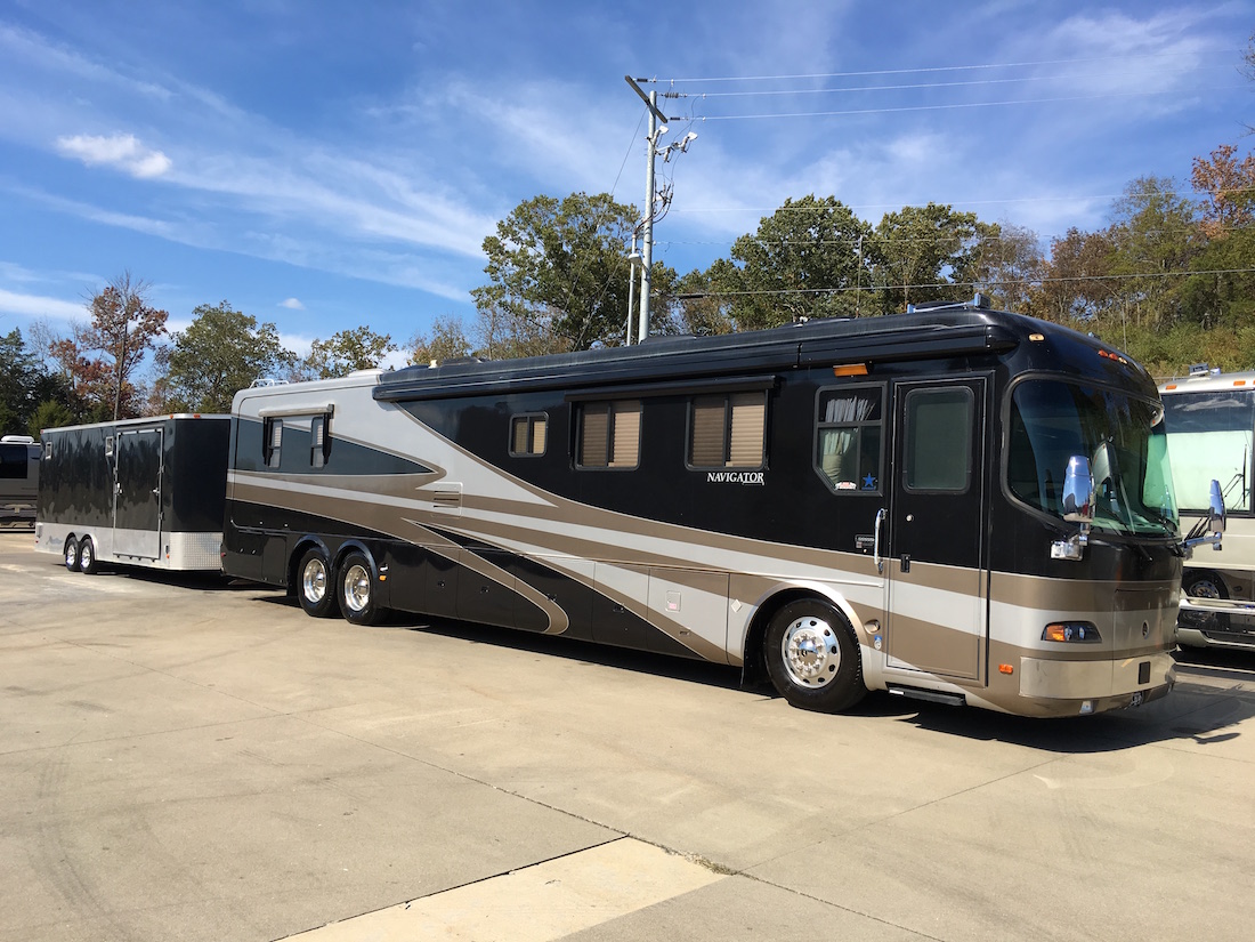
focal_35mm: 29
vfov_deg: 48.2
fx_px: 1051
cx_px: 628
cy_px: 471
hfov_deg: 61.7
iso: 25
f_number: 2.2
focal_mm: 4.15
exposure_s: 1/1261
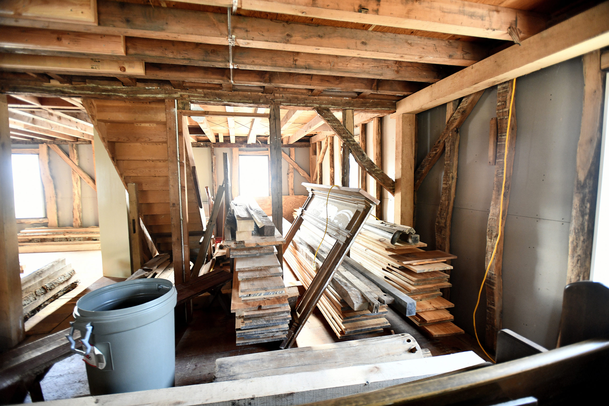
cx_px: 304
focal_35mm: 17
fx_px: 288
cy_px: 203
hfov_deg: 93.3
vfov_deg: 70.4
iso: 1250
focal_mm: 17
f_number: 2.8
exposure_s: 1/25
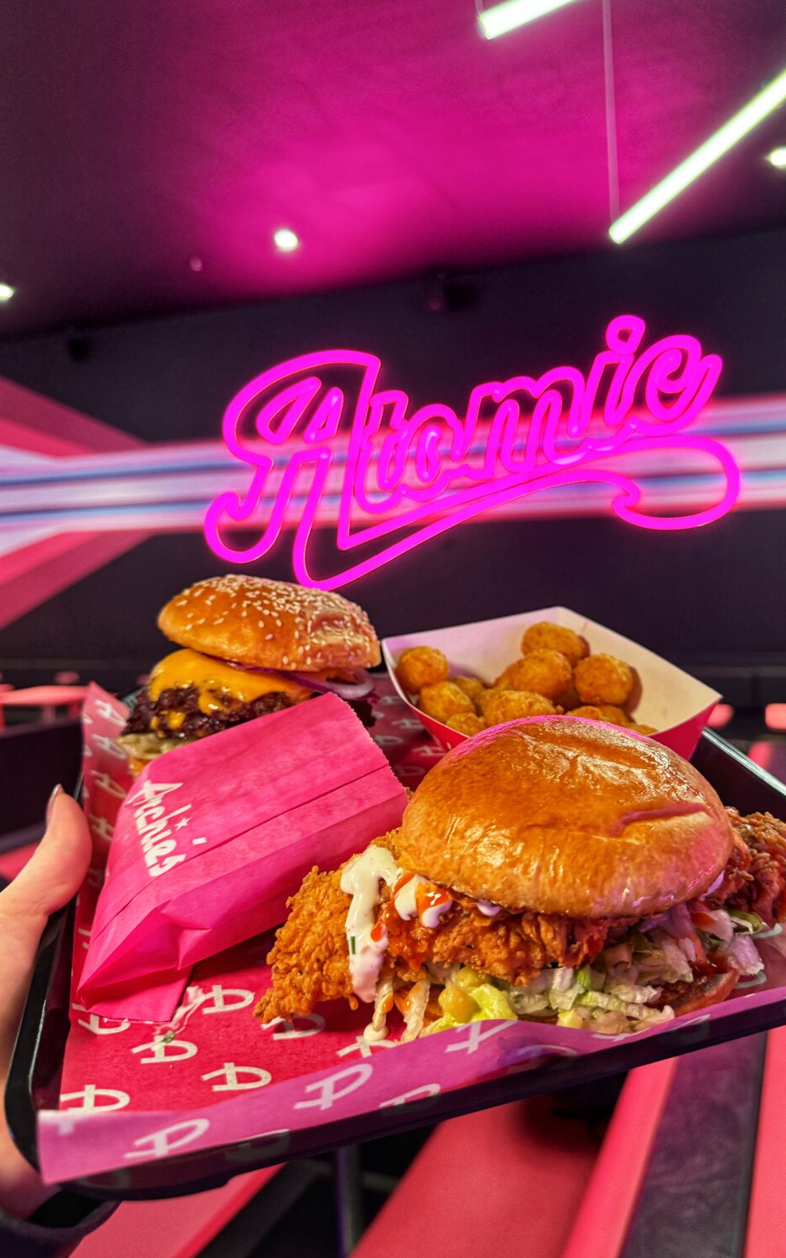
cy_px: 623
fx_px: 891
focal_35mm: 26
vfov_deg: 70.4
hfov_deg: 47.4
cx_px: 464
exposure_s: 1/54
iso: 320
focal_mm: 6.76
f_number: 1.78
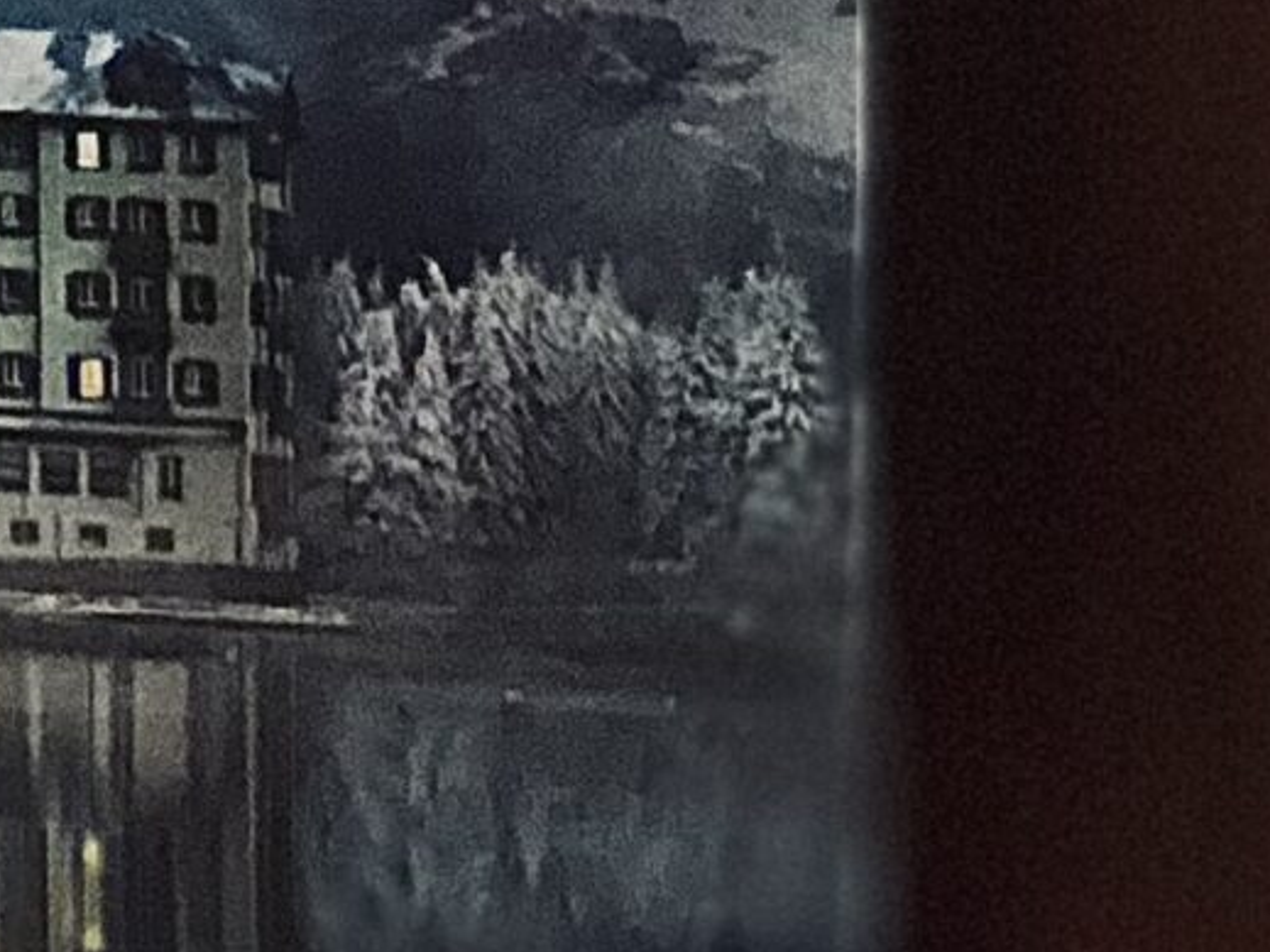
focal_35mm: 148
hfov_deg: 13.3
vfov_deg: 9.3
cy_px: -1074
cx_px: 321
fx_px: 5429
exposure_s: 1/14
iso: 800
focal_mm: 2.71
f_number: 2.2
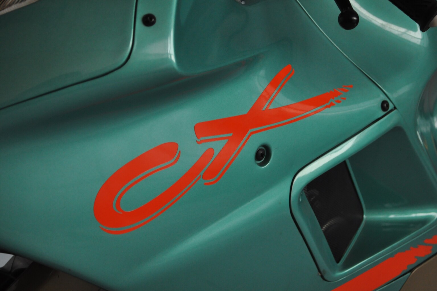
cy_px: 146
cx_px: 218
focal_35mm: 63
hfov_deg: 31.9
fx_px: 764
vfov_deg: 21.5
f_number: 5.3
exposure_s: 1/30
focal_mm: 42
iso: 900
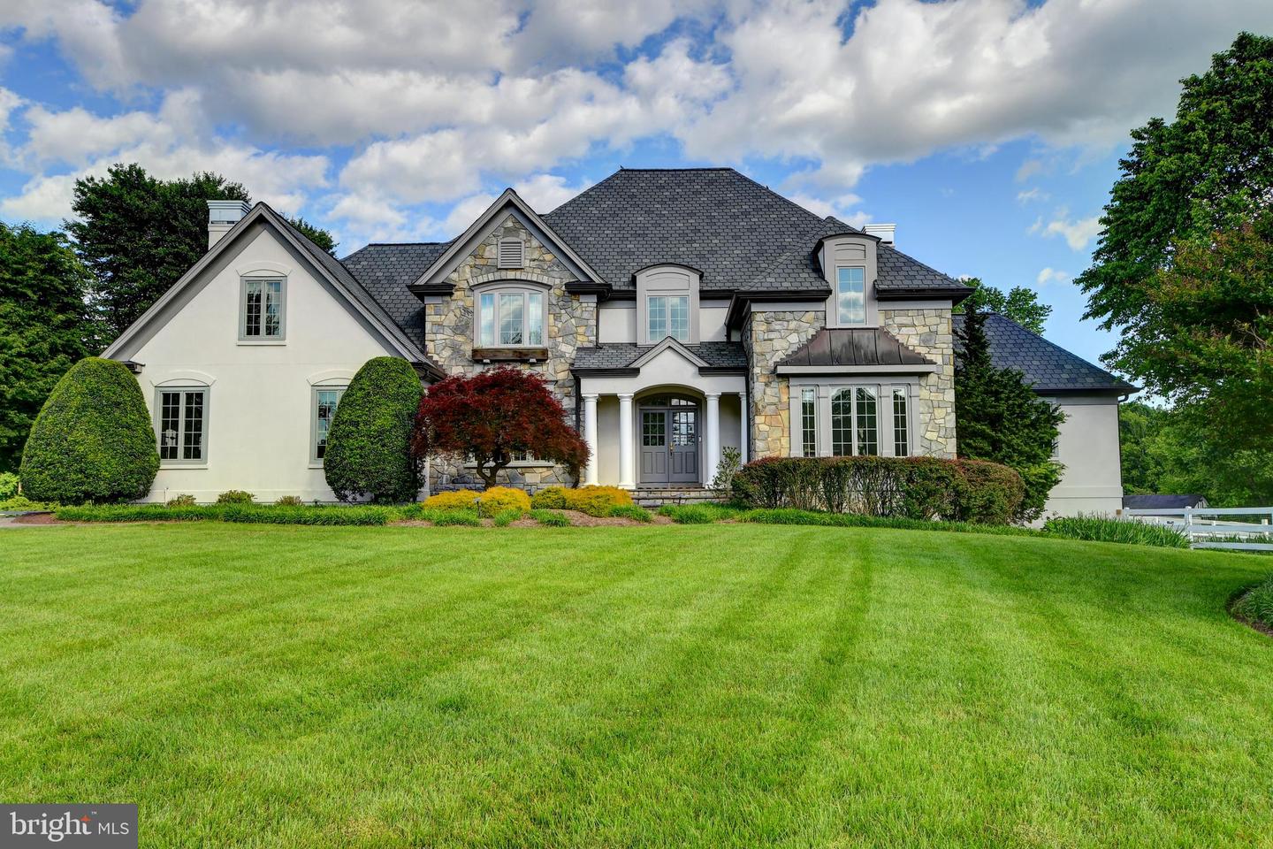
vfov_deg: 36.9
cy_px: 424
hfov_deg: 53.1
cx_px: 636
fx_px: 1273
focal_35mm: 36
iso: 200
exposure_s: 1/250
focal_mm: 24
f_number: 10
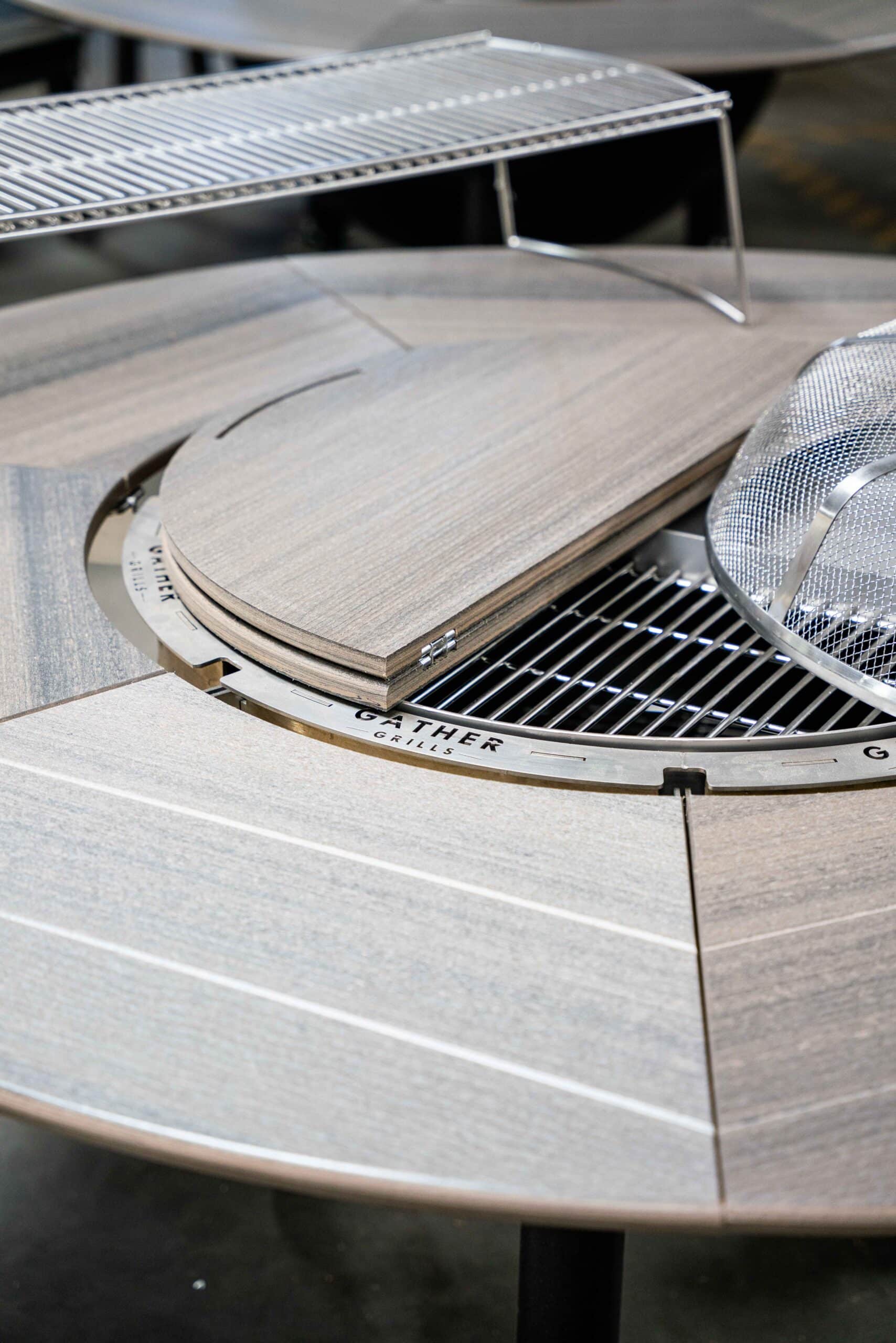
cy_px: 672
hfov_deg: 19.5
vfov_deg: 28.8
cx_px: 448
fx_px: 2612
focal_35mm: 70
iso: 800
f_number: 3.5
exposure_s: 1/250
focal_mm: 70
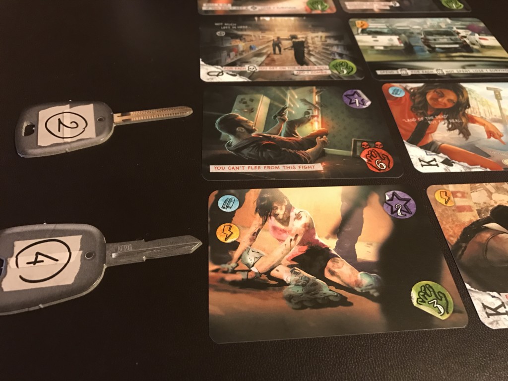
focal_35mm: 28
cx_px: 254
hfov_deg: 63.4
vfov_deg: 49.7
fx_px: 411
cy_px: 190
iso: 80
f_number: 1.8
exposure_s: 1/7
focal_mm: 3.99
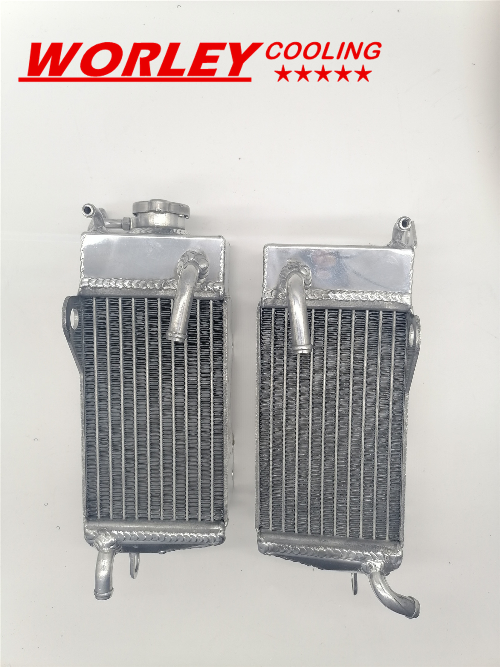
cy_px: 334
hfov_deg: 51.4
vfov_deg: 65.3
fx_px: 520
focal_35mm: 27
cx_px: 250
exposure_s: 1/124
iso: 50
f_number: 1.8
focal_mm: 5.3
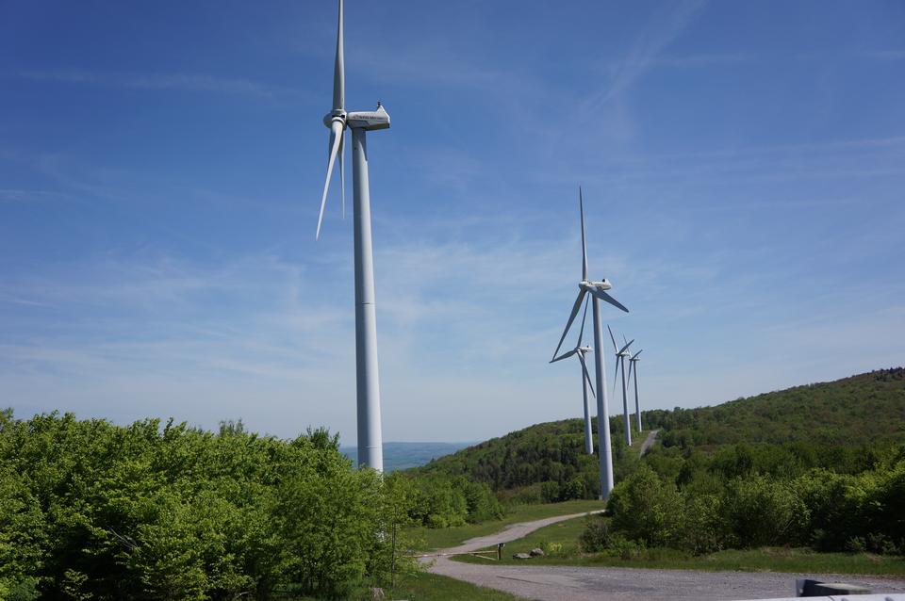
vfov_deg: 33.3
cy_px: 300
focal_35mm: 40
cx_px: 452
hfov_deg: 48.5
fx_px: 1005
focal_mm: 27
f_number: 4
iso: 100
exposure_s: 1/2000
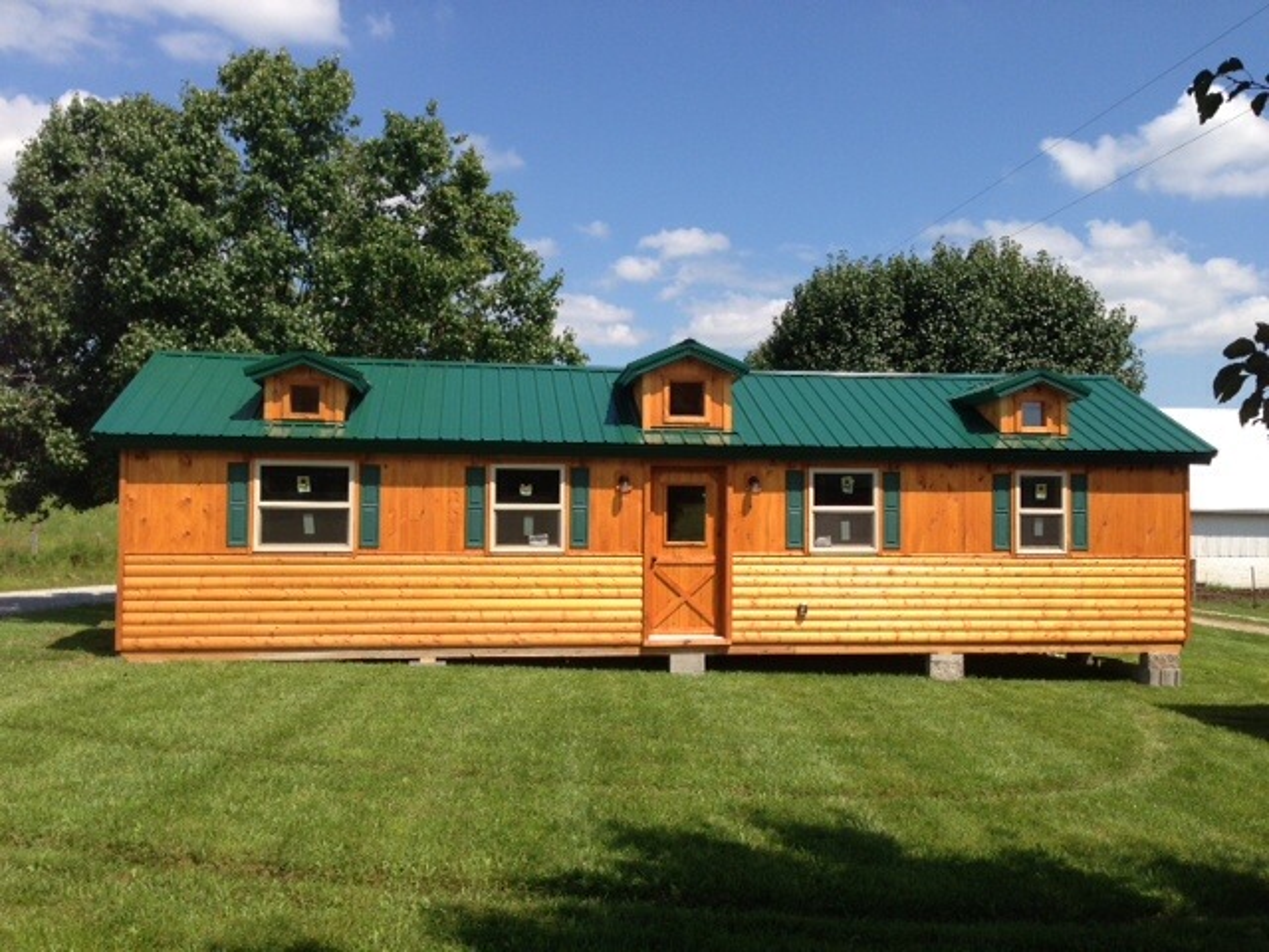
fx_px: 1210
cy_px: 476
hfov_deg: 55.4
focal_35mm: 33
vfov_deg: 42.9
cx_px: 634
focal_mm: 4.13
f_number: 2.4
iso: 50
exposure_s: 1/1323
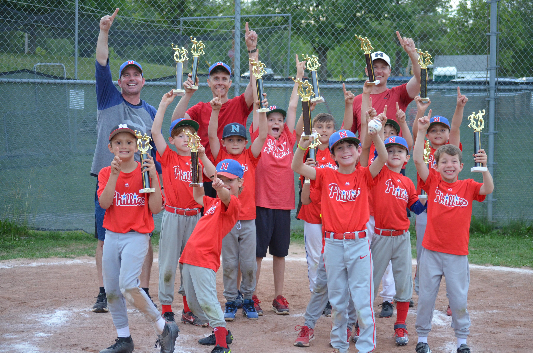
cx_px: 266
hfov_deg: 24.7
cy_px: 176
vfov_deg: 16.5
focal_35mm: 82
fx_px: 1219
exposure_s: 1/320
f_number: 4
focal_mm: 55
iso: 1600
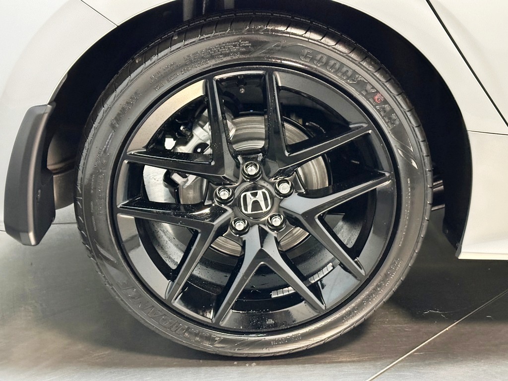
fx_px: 704
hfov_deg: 39.7
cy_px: 190
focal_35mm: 48
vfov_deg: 30.3
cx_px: 254
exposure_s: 1/24
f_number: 1.78
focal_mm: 6.86
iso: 640
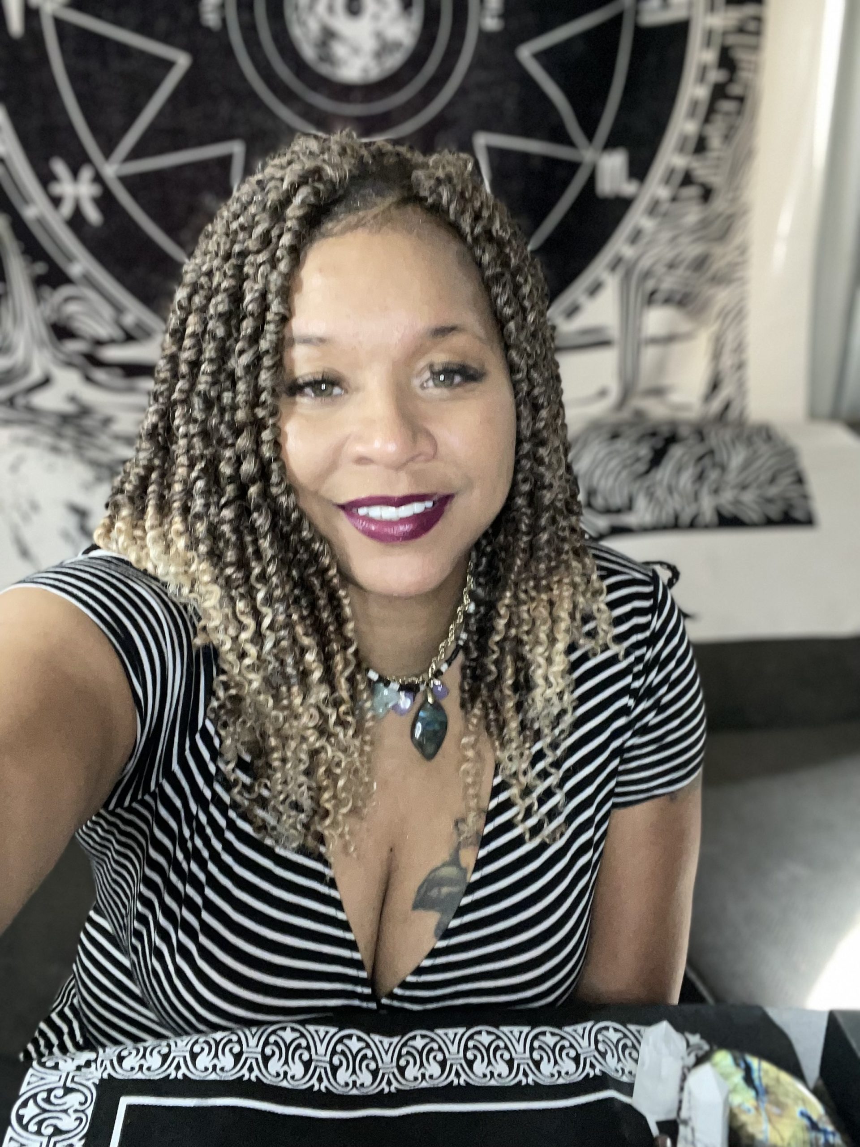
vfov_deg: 60.0
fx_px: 994
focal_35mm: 30
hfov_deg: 46.8
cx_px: 430
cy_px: 574
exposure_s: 1/40
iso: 160
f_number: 2.2
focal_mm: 2.71
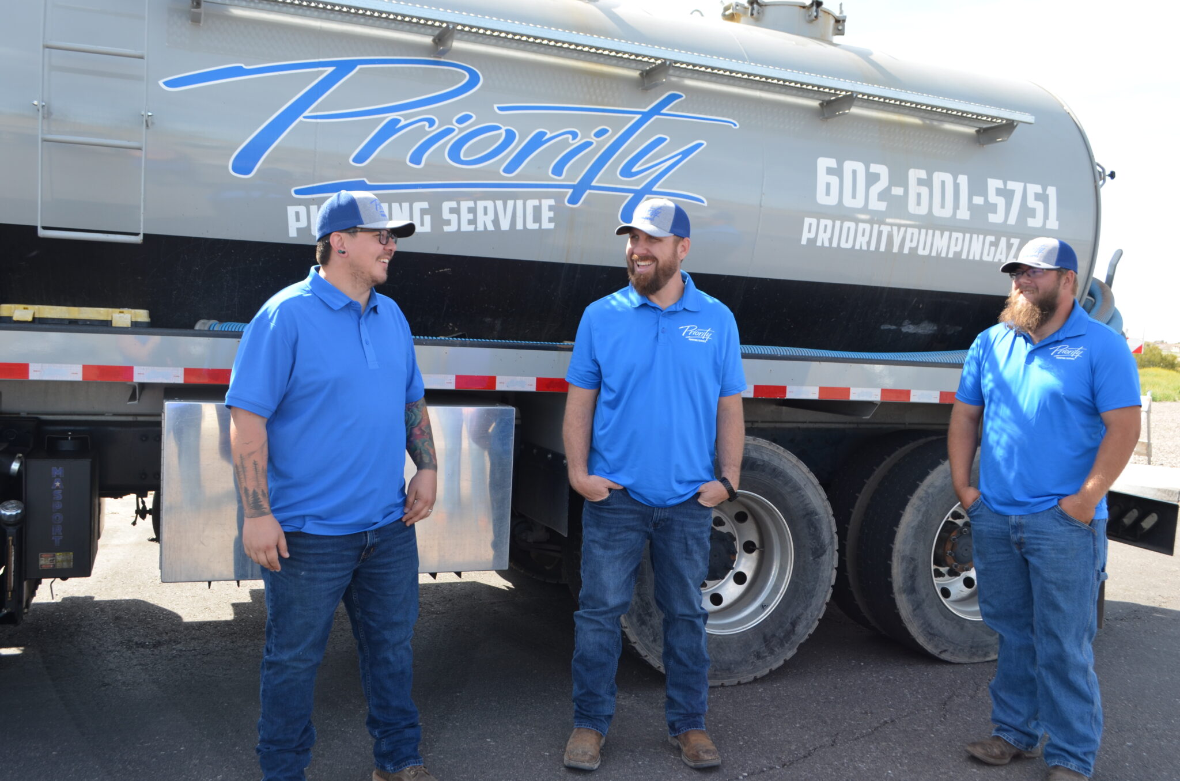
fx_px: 1079
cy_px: 390
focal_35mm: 33
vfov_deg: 39.8
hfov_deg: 57.3
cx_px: 590
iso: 200
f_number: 6.3
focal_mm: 22
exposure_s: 1/160
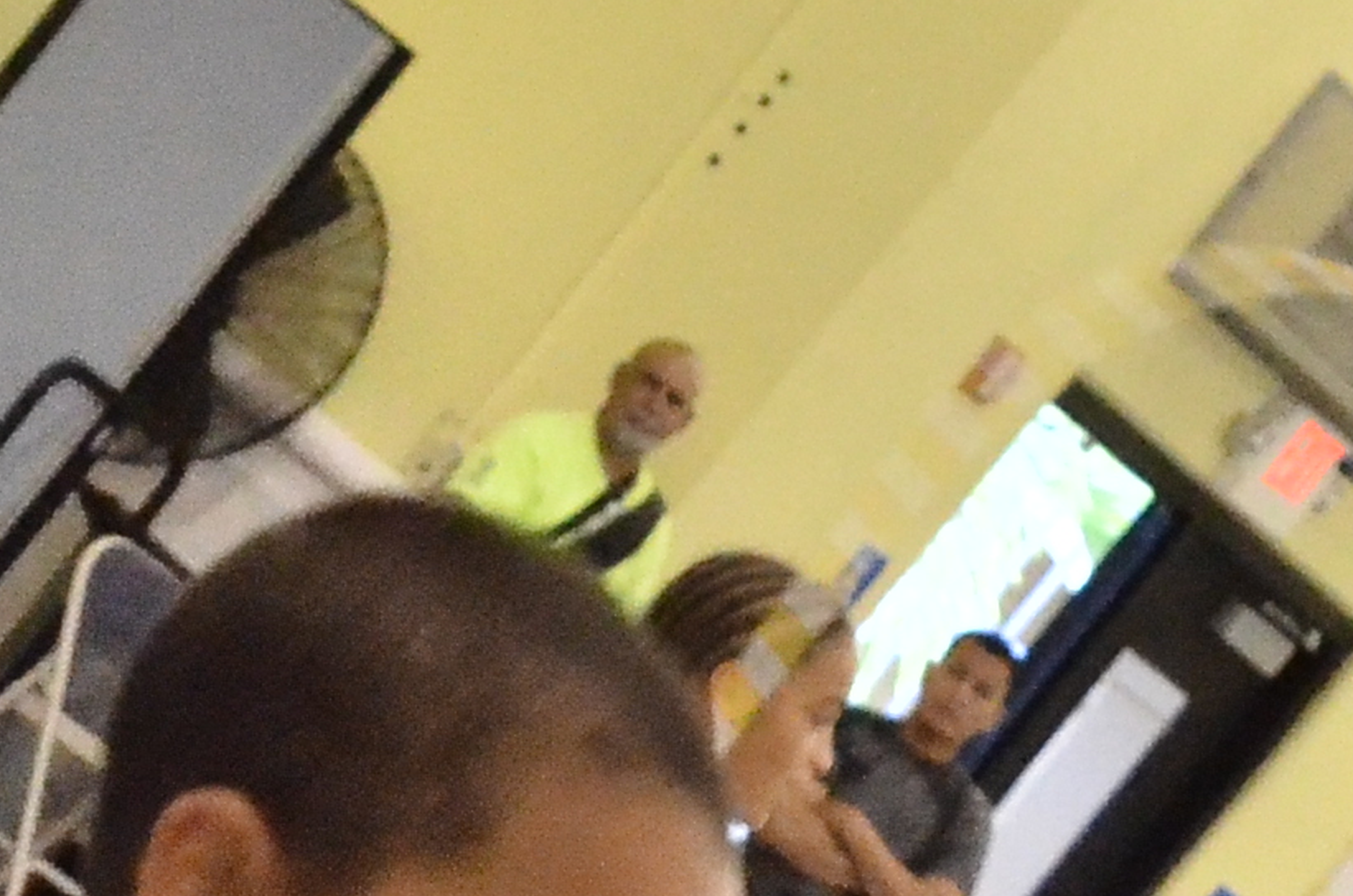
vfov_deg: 3.0
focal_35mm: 450
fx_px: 16880
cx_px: 218
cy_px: 2413
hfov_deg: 4.6
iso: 3200
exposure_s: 1/100
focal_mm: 50
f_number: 7.1
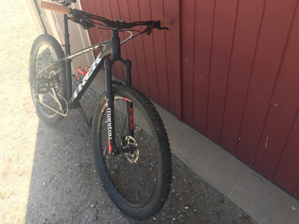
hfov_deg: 61.7
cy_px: 112
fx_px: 250
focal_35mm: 29
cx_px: 150
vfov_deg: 48.2
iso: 25
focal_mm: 4.15
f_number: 2.2
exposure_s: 1/128
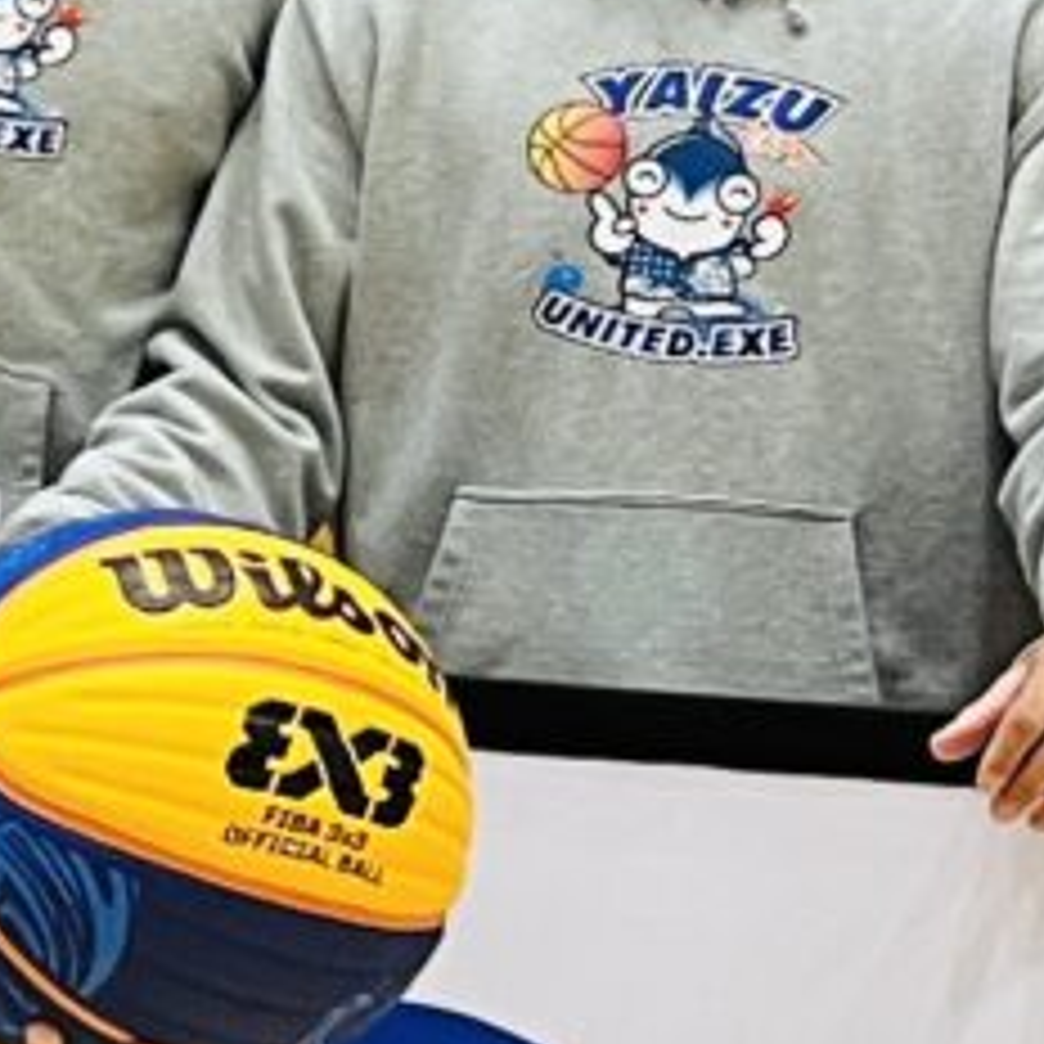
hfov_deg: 7.7
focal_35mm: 203
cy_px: 153
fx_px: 6927
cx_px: -1863
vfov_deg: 8.6
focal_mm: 5.1
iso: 125
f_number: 1.6
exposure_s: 1/80
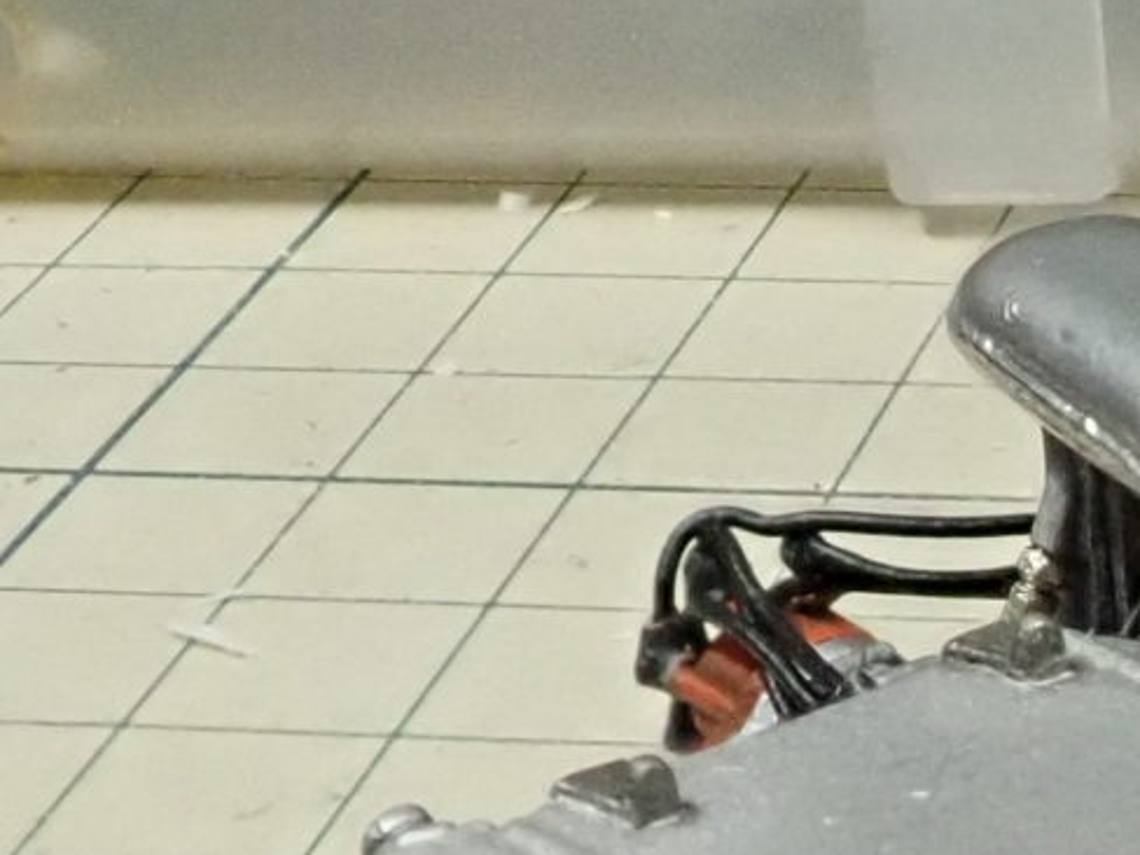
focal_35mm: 126
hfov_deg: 14.7
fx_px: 4150
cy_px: 1016
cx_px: 1607
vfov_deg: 11.5
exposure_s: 1/500
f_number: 3.2
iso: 800
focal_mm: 5.5
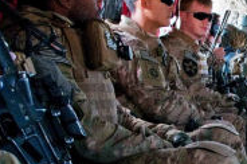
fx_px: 664
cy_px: 169
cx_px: 306
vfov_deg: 13.8
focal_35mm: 97
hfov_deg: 19.7
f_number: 6.3
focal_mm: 17
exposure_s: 1/80
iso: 800
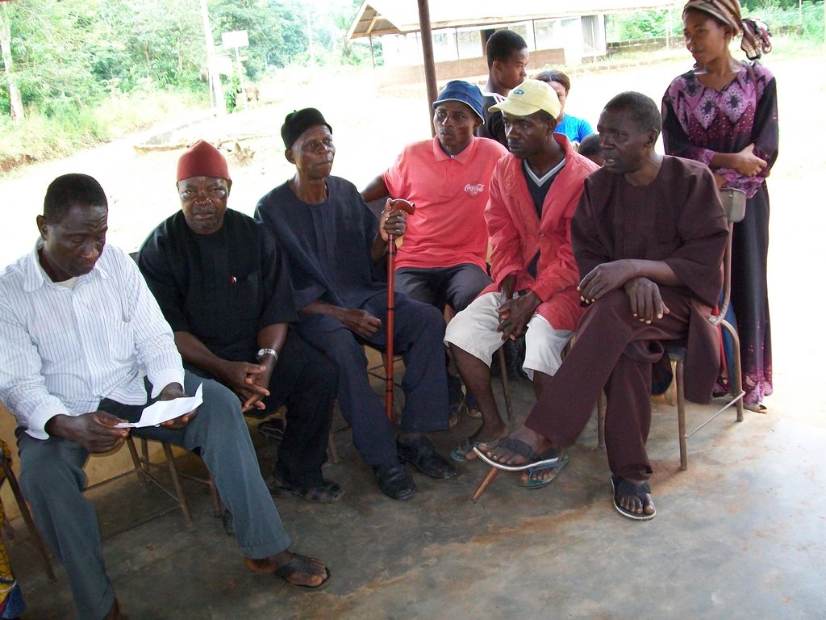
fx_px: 859
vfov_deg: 39.7
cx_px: 413
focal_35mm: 36
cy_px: 310
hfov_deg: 51.4
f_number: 2.7
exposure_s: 1/125
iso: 160
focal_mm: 6
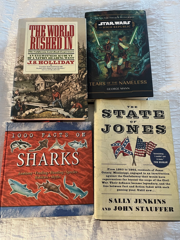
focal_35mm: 26
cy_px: 120
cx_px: 90
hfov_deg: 53.1
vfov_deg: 67.3
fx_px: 180
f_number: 1.6
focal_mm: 4.2
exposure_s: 1/40
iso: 400
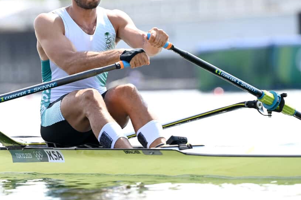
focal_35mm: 443
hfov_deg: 4.7
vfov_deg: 3.1
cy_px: 65
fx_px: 3704
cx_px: 91
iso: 640
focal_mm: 300
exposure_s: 1/1600
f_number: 5
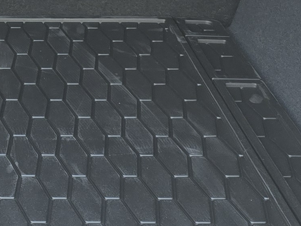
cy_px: 35
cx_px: -99
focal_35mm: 123
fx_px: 1070
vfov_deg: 12.0
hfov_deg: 15.2
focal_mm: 6.3
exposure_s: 1/180
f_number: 1.7
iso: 80
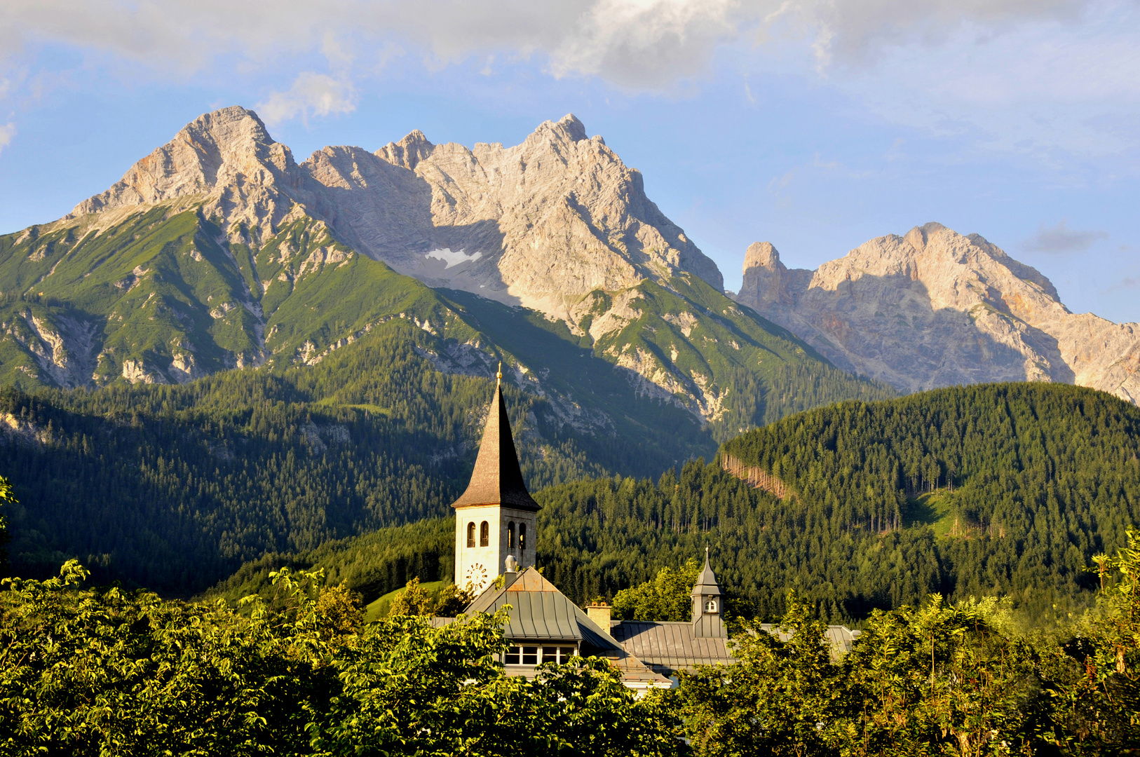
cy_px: 378
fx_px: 2087
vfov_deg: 20.6
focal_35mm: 66
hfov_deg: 30.5
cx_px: 570
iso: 200
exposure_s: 1/50
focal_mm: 44
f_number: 11
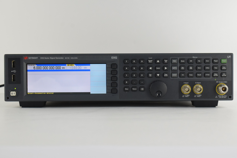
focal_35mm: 63
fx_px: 415
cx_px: 118
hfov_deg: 31.9
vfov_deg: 21.6
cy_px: 79
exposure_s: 1/250
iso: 1600
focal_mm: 42
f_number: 8
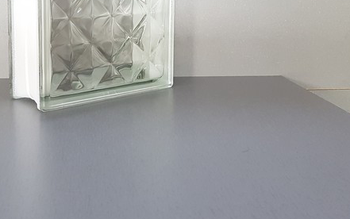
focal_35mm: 50
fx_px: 477
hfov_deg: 39.4
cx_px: 94
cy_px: 36
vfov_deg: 25.3
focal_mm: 4.2
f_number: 1.7
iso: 160
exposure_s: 1/50
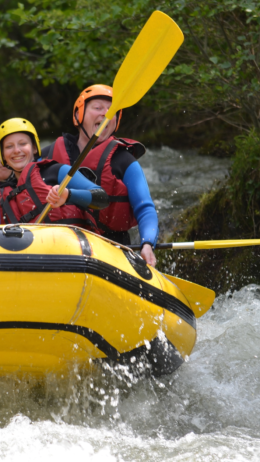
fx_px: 6401
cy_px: 231
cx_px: 7
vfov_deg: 4.1
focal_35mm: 522
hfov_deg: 2.3
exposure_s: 1/250
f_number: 6.3
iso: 160
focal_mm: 220
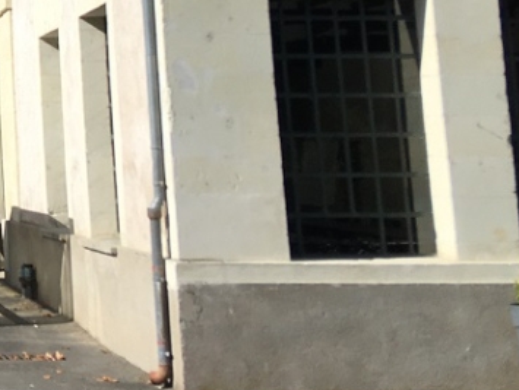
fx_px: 1396
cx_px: -219
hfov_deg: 18.9
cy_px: -100
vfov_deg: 15.3
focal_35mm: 93
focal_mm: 4.15
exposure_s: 1/1637
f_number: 2.2
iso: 25
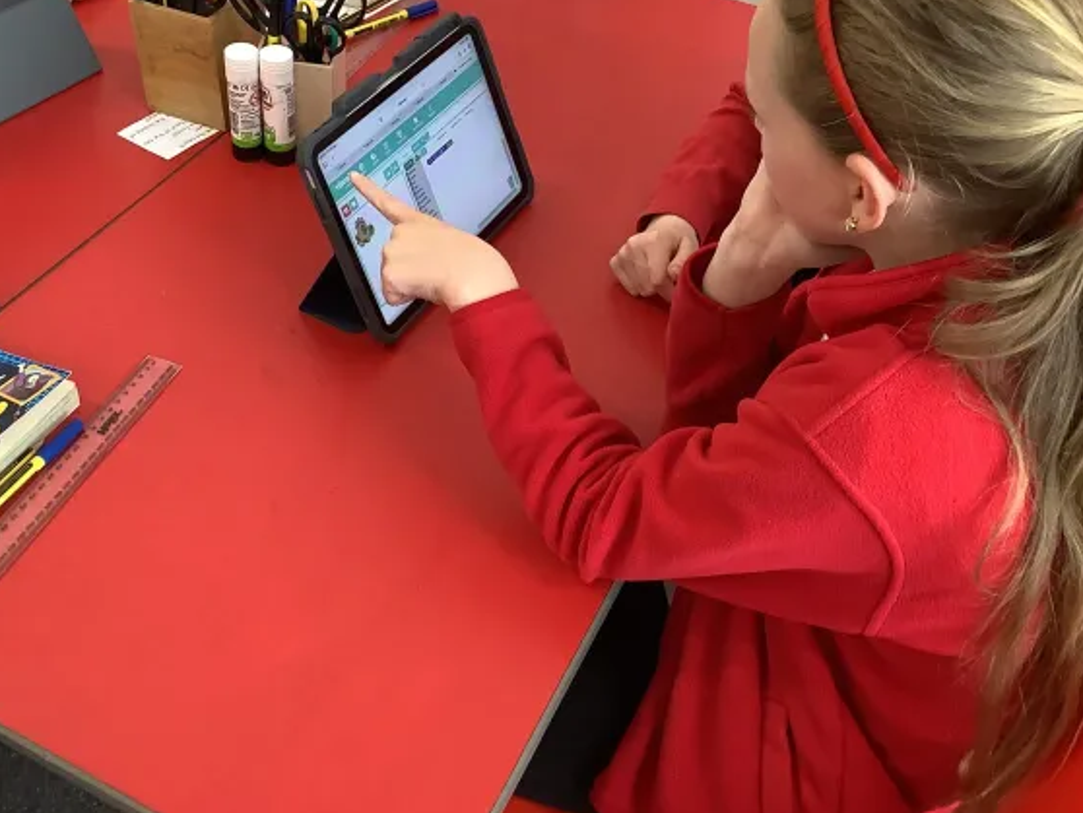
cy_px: 295
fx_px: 1252
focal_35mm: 40
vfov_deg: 35.7
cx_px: 501
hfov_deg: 46.7
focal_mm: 3.3
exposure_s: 1/50
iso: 125
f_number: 2.4
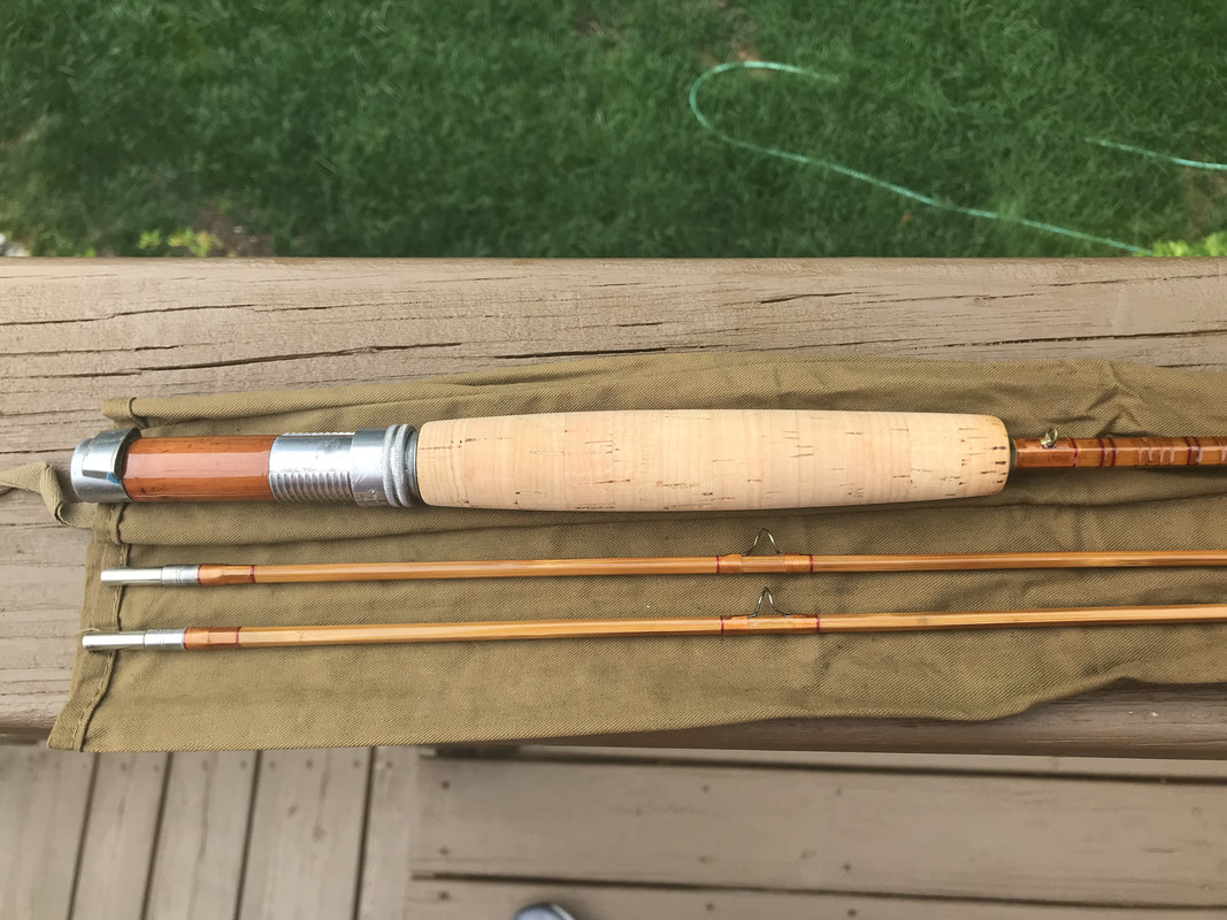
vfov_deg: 49.7
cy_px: 460
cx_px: 614
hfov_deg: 63.4
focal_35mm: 28
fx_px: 992
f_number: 1.8
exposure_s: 1/371
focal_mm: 3.99
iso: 20
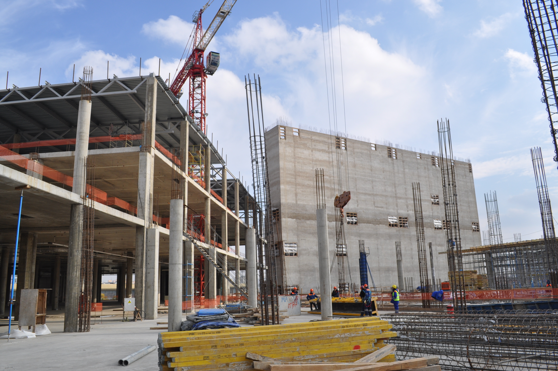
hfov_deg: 67.4
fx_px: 418
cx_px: 279
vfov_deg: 47.8
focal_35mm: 27
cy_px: 186
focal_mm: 18
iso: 200
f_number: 10
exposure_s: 1/400
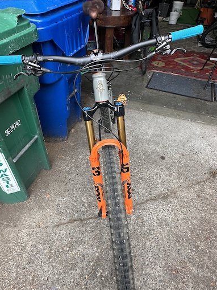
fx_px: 184
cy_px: 149
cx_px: 102
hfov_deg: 61.1
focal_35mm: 22
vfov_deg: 76.4
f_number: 2.2
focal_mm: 2.22
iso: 80
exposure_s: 1/99
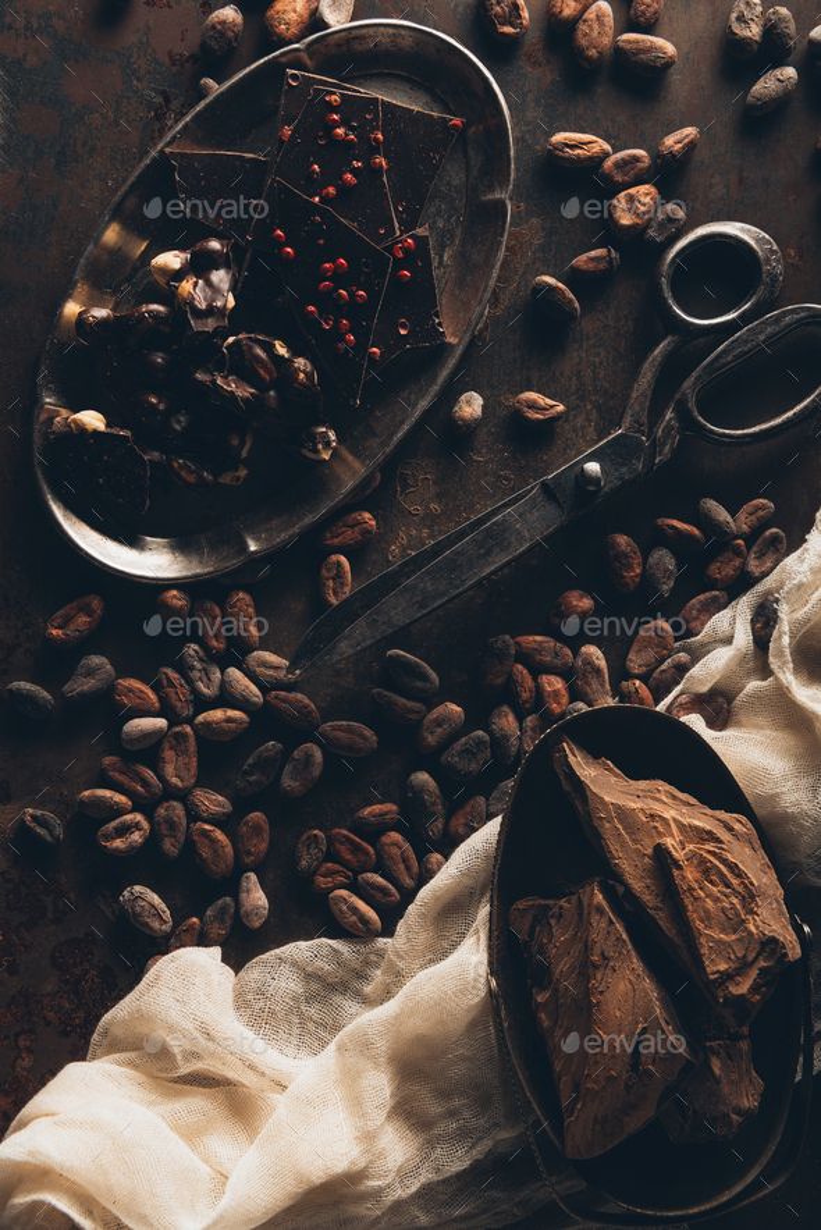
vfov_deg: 39.6
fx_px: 1709
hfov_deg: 27.0
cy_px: 615
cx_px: 410
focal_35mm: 50
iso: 100
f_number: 11
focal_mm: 50
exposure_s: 1/250
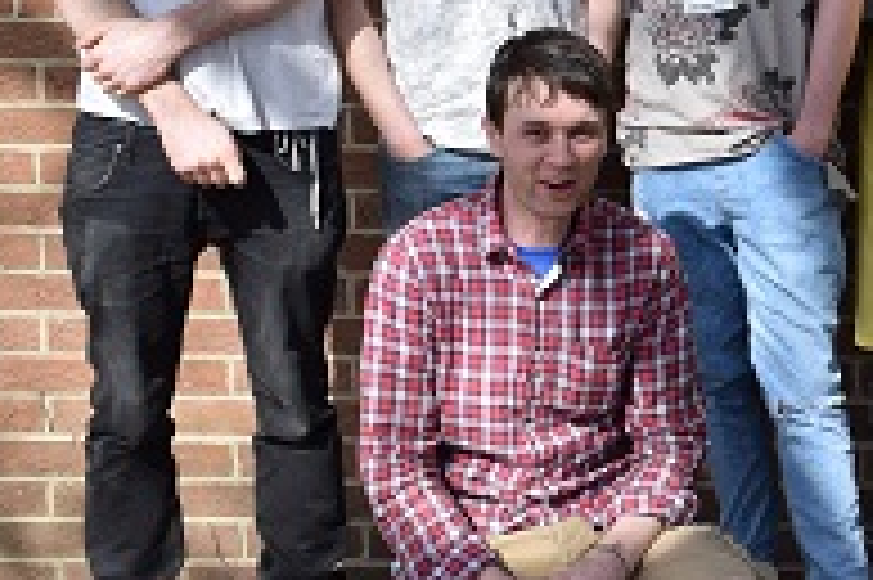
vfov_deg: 14.5
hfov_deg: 19.4
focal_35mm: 93
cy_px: 4
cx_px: 1274
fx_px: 2253
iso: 200
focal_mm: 20
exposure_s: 1/320
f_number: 9
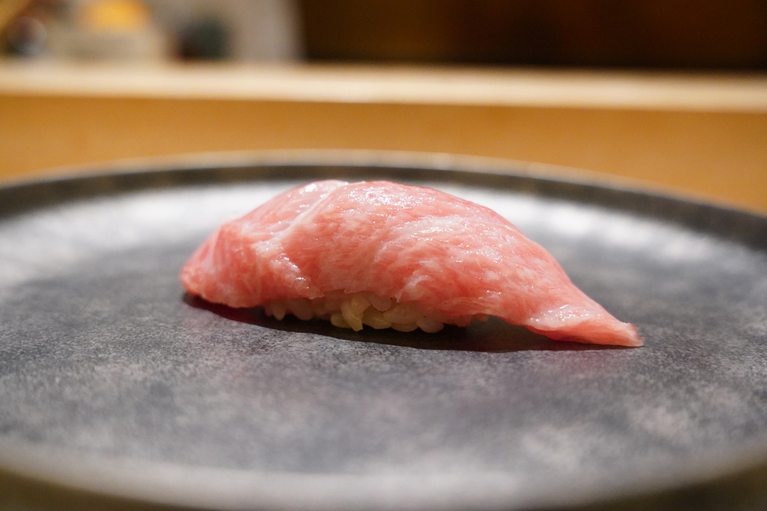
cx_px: 384
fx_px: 848
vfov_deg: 33.6
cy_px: 256
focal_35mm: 40
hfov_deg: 48.7
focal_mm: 39.8
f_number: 5
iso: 12800
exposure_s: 1/640
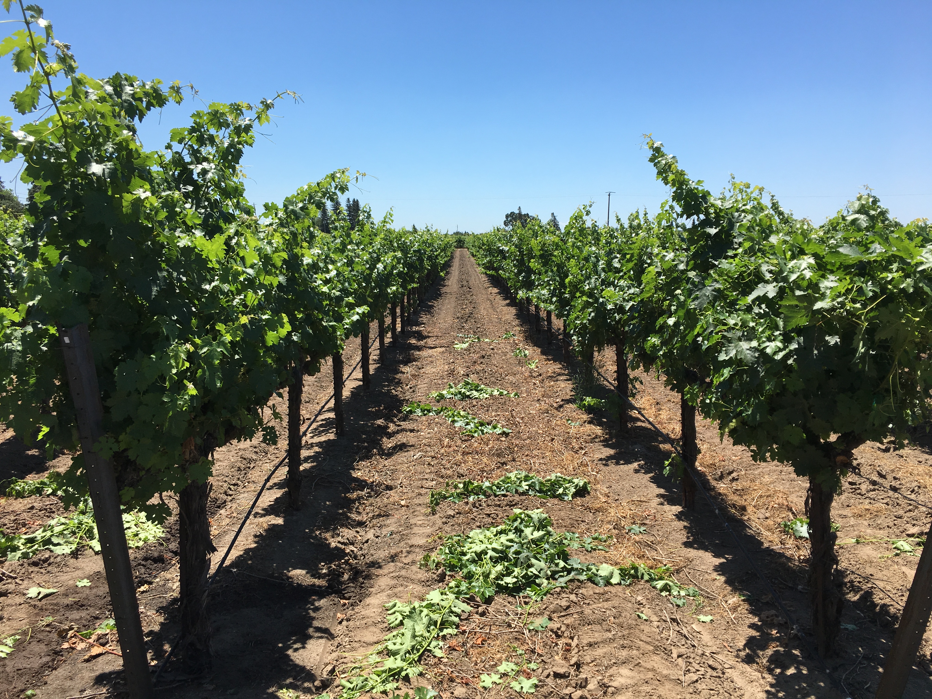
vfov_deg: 48.2
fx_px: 781
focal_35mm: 29
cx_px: 466
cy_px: 350
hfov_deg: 61.7
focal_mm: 4.15
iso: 25
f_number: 2.2
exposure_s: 1/1508
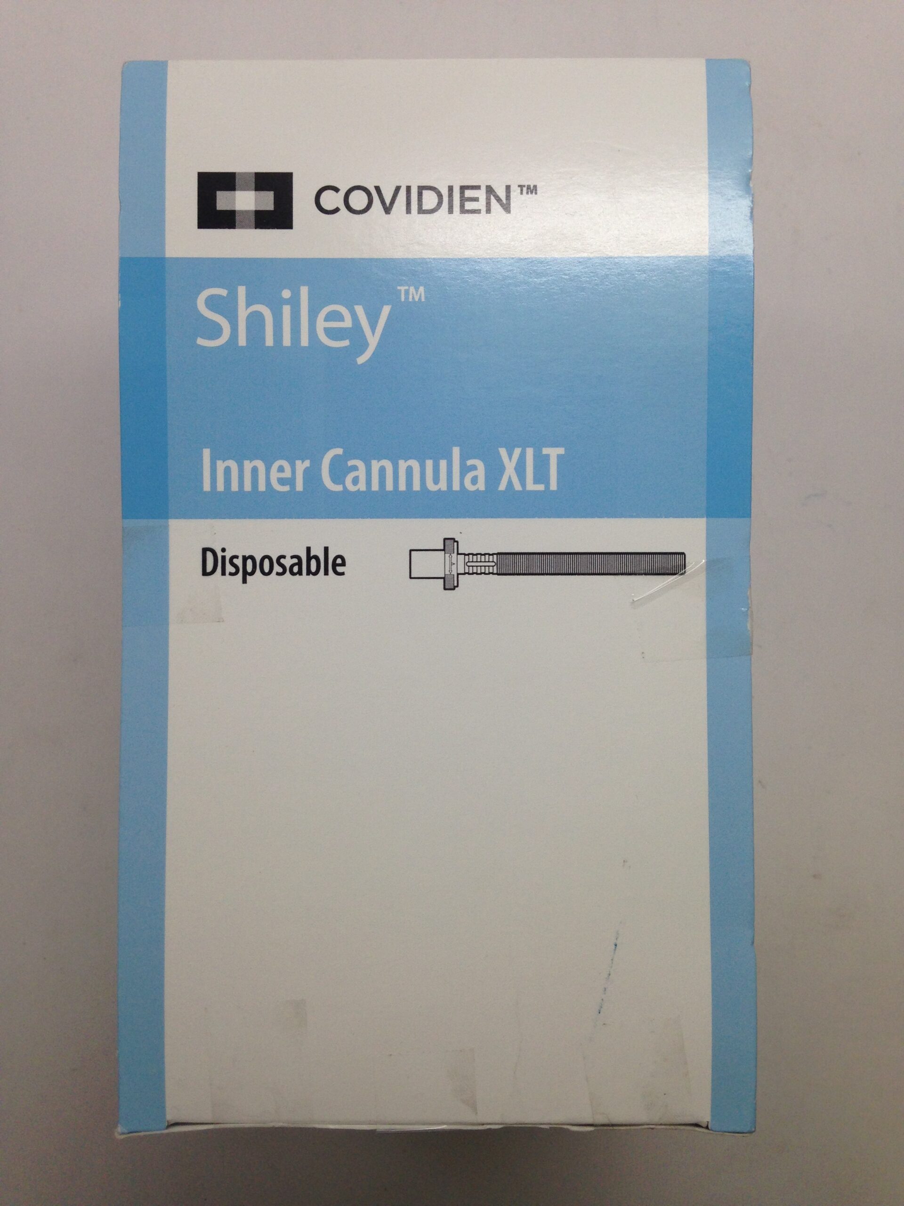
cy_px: 603
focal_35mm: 33
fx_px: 1149
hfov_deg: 42.9
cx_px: 452
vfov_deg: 55.4
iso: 80
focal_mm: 4.12
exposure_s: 1/120
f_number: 2.4
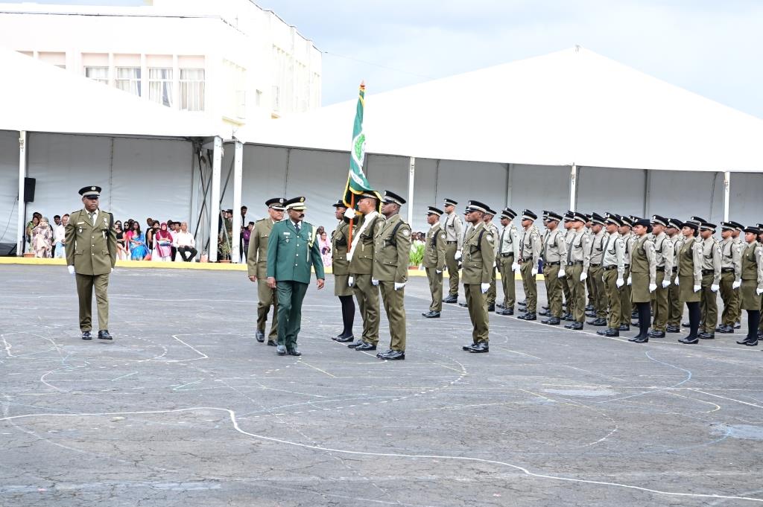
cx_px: 382
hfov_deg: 28.9
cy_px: 254
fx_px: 1482
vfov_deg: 19.4
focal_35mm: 70
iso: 640
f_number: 11
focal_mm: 70
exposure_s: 1/160
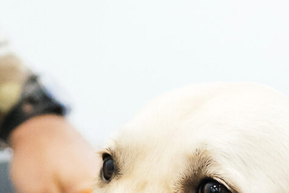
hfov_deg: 6.1
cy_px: 312
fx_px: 2689
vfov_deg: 4.1
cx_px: 98
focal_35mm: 335
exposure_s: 1/1250
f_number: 3.2
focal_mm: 62
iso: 4000
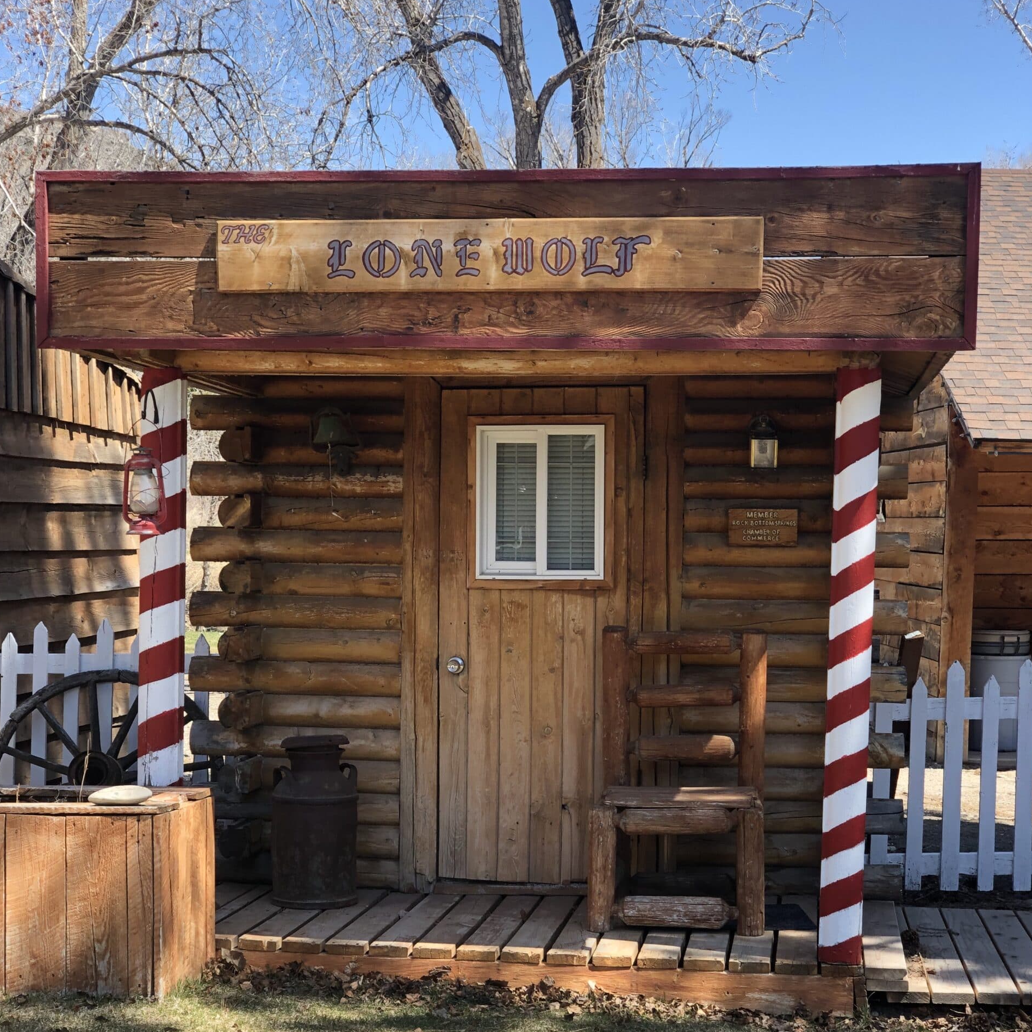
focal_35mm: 62
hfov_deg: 27.7
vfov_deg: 27.6
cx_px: 516
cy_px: 638
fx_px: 2091
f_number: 2.4
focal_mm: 6
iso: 16
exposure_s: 1/237
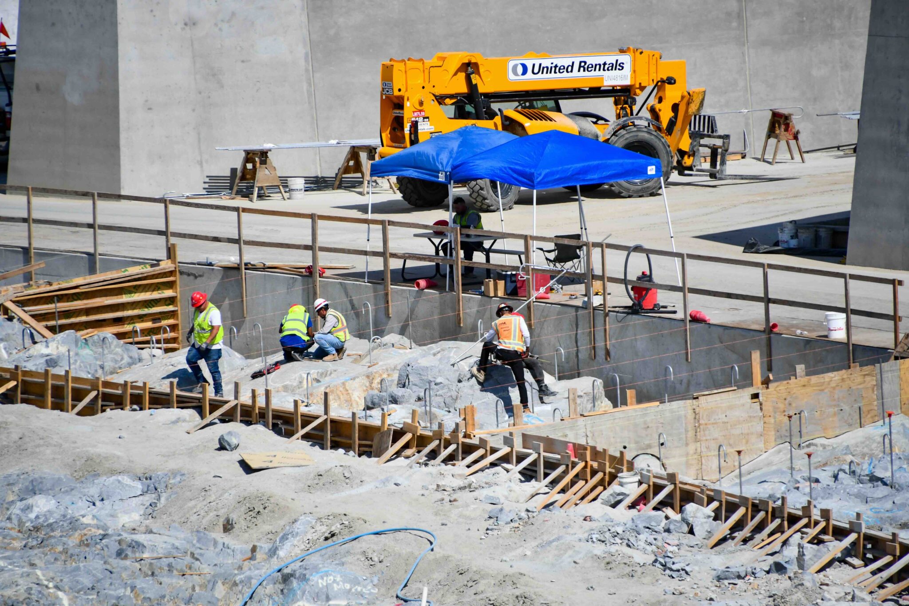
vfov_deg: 3.8
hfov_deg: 5.7
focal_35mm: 360
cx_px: 454
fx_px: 9089
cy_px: 303
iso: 200
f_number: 7.1
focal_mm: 240
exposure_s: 1/1600
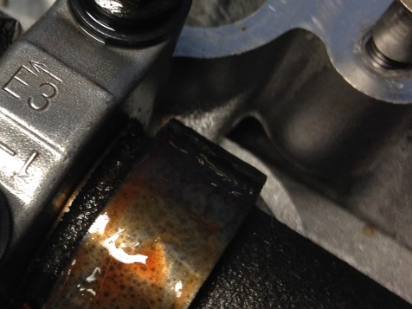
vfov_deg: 20.7
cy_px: 113
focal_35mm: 71
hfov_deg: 26.0
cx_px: 3
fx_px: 845
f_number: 2.4
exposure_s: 1/20
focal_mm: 4.12
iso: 80
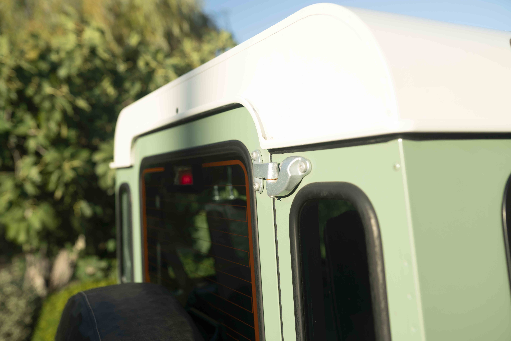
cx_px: 256
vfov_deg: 37.9
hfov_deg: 54.4
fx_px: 497
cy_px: 170
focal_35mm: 35
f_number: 2.8
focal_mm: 35
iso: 160
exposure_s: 1/400
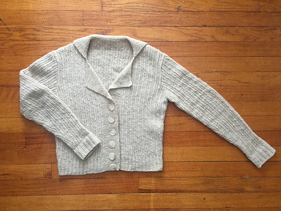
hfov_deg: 61.7
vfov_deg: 48.2
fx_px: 235
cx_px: 140
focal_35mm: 29
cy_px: 106
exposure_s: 1/30
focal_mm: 4.15
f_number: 2.2
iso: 100
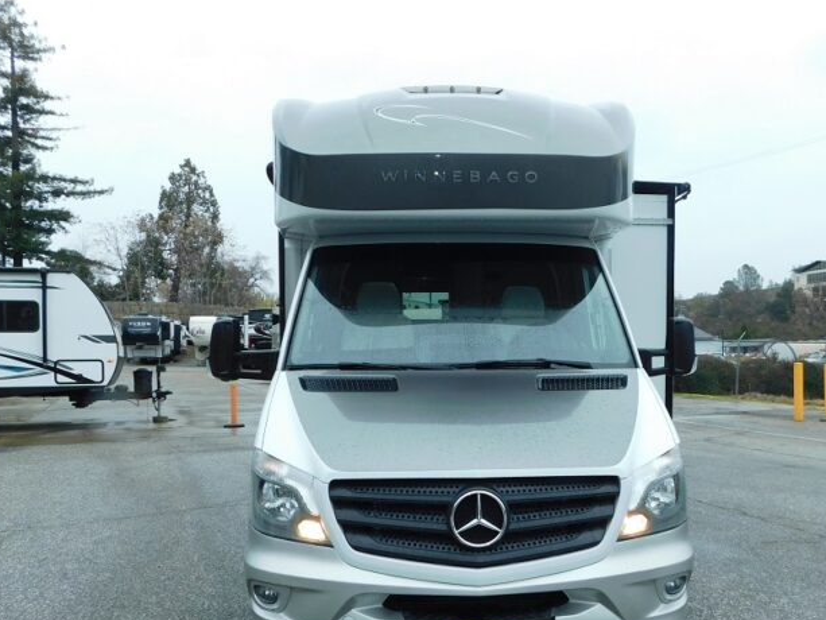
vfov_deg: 46.5
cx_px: 459
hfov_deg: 59.8
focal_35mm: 30
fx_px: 716
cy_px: 373
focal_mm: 4
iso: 125
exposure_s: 1/100
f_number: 3
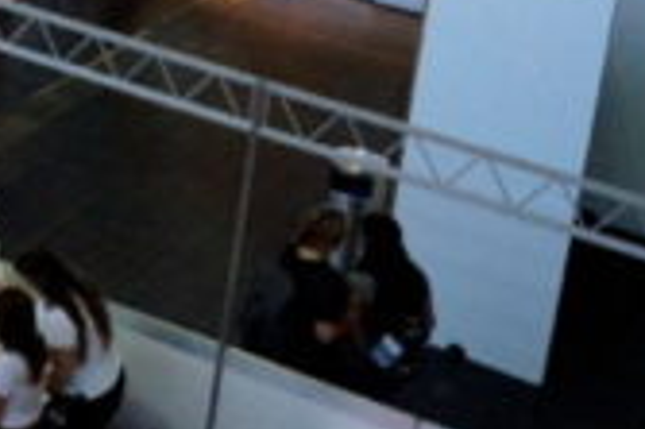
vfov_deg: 10.3
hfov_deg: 13.4
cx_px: -765
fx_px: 2219
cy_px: -367
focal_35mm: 124
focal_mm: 18
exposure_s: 1/125
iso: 1600
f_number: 6.3
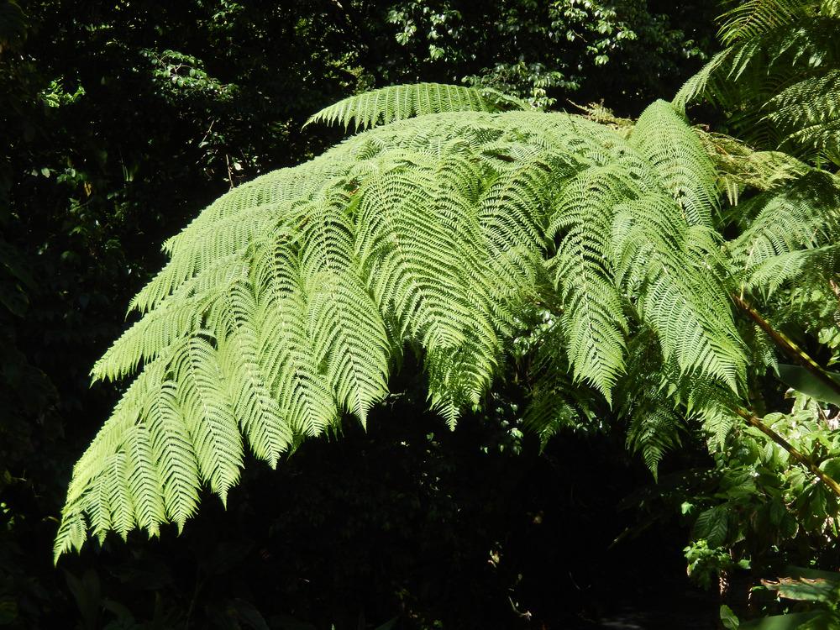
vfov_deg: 21.9
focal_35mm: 67
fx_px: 1626
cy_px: 315
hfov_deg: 29.0
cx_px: 420
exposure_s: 1/250
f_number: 4.8
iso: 125
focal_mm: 12
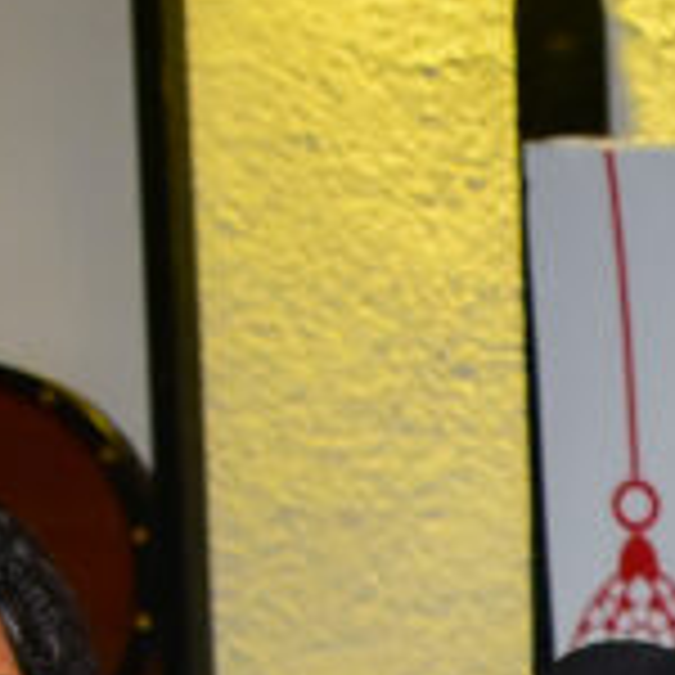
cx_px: 2394
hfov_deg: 6.0
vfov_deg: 6.0
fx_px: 5758
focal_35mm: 261
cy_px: 2248
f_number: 5.6
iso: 1600
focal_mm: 30
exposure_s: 1/100
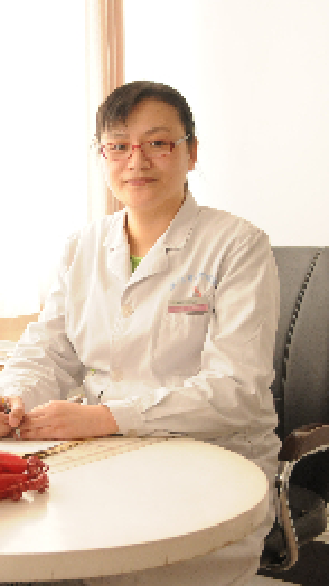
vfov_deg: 32.5
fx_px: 1007
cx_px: 54
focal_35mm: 65
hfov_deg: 18.3
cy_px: 293
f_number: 4
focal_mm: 27
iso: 1250
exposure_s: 1/125
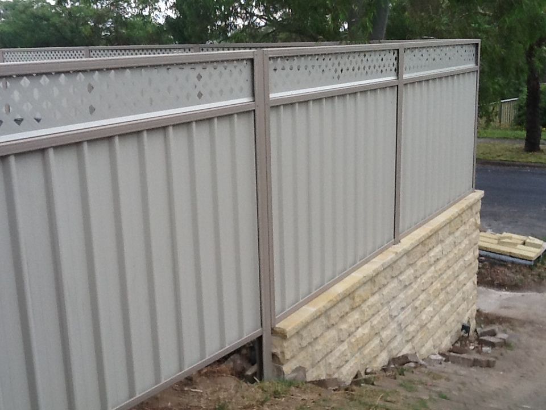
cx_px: 273
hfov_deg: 56.8
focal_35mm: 32
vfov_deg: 44.2
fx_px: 505
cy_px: 205
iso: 64
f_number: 2.4
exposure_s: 1/281
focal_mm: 2.03
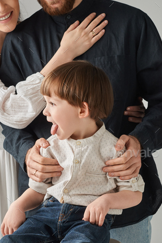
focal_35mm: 104
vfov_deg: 19.6
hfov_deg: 13.1
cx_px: 46
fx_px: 703
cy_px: 149
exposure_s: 1/200
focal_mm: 50
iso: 100
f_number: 8
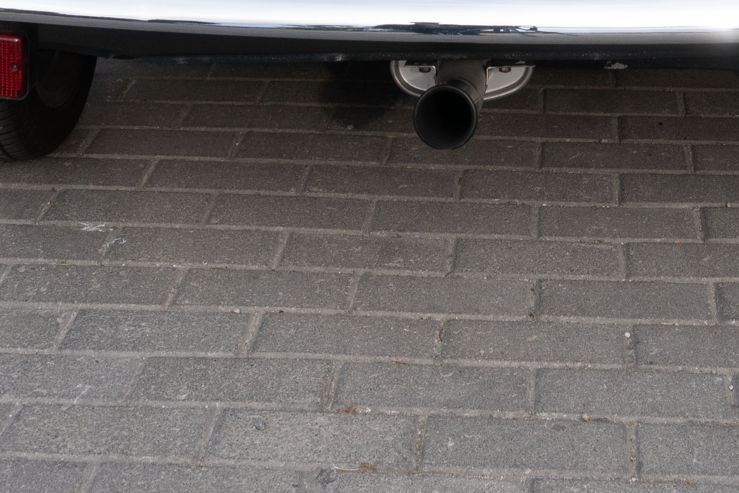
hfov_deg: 22.6
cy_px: -385
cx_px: 465
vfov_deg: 13.6
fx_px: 1848
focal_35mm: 90
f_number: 8
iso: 200
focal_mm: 16
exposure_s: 1/160
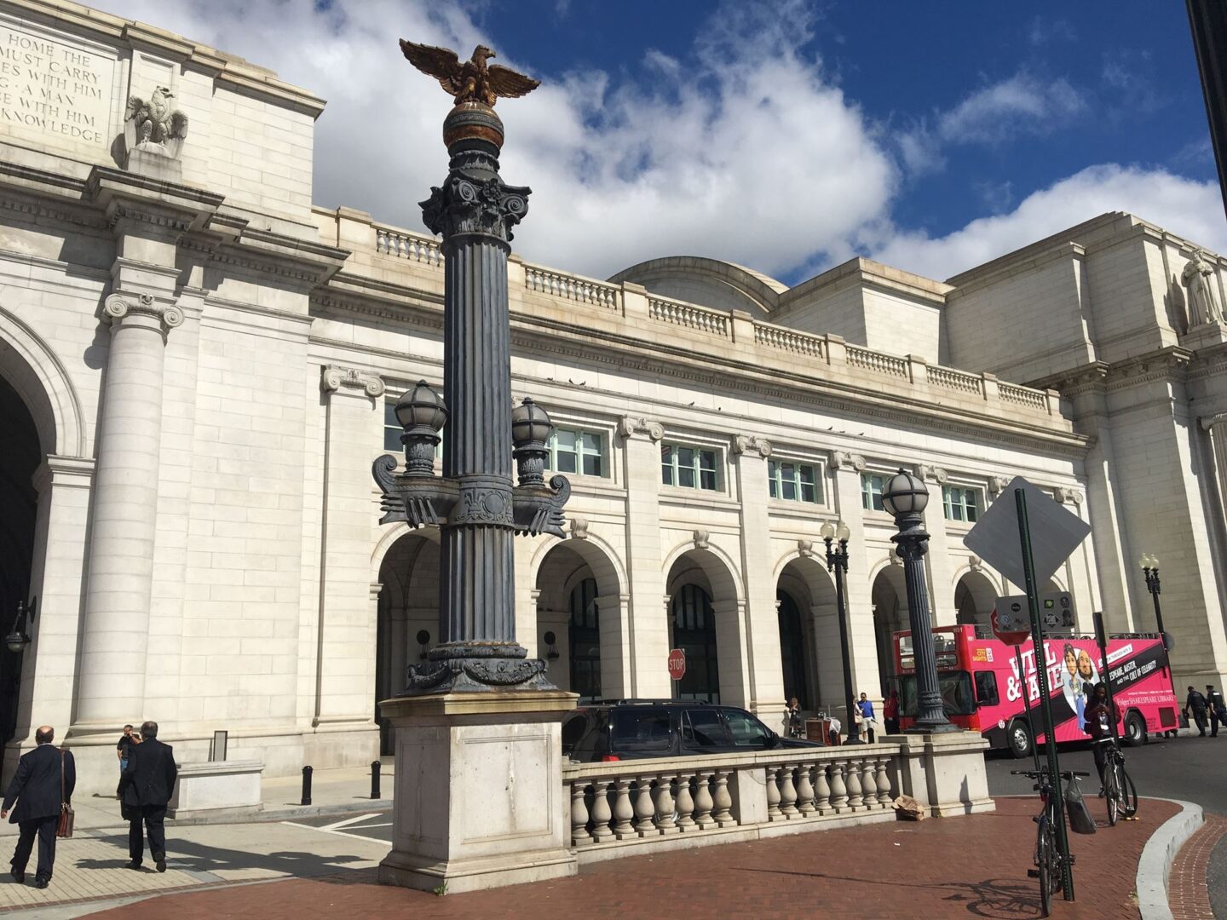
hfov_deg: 61.7
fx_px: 1028
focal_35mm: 29
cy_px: 460
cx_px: 614
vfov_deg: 48.2
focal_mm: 4.15
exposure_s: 1/3663
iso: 25
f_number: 2.2
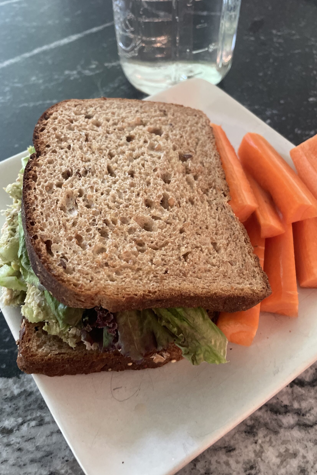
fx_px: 370
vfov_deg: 65.5
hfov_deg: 46.4
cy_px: 230
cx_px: 156
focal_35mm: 28
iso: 400
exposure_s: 1/40
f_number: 1.6
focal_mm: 4.2
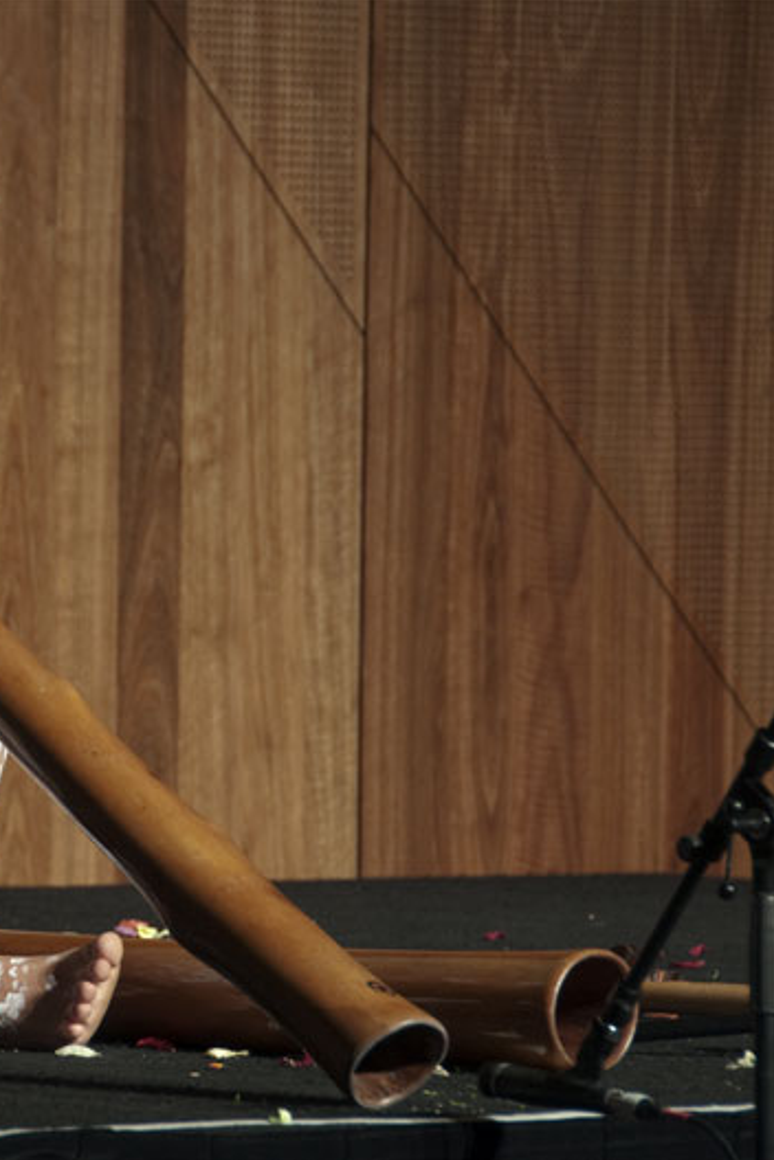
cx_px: 90
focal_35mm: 254
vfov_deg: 8.1
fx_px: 8191
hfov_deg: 5.4
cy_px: 581
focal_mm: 112
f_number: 5.3
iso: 800
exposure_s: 1/6
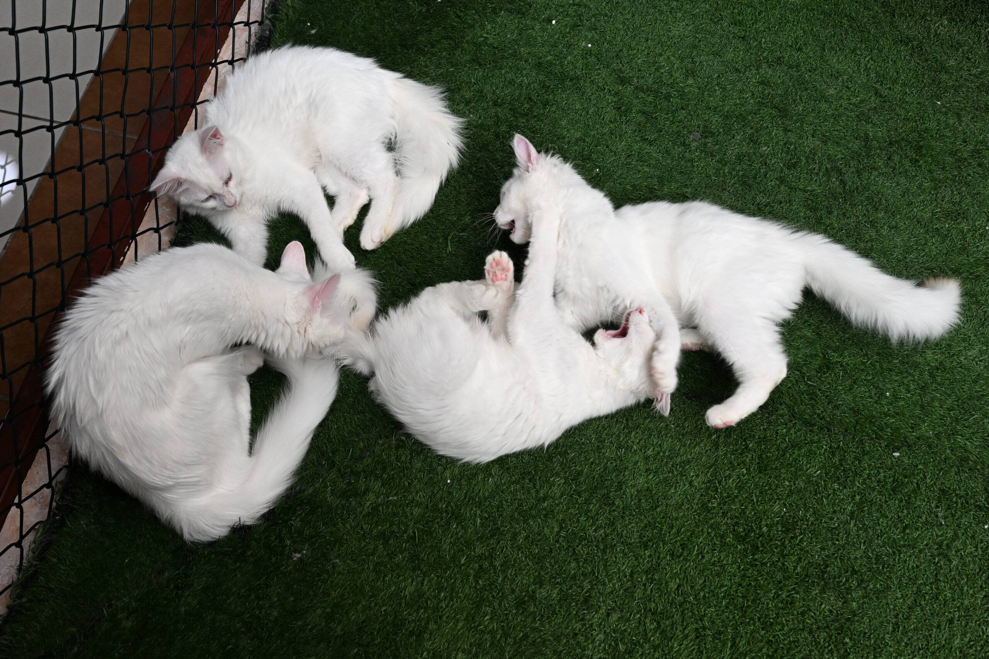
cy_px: 330
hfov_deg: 53.1
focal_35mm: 36
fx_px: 989
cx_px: 494
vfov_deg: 36.8
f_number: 4.5
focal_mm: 24
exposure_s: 1/320
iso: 640
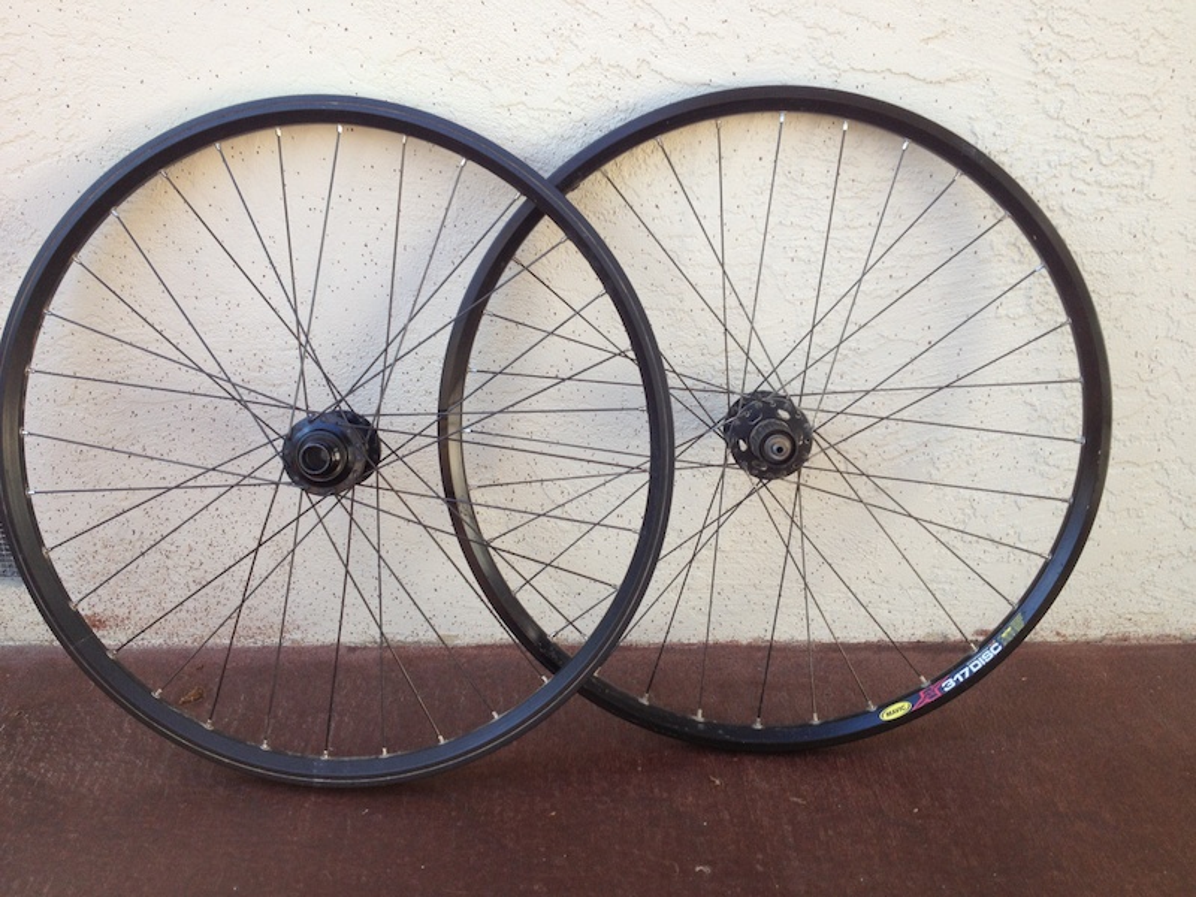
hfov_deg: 52.6
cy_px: 448
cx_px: 598
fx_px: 1209
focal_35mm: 35
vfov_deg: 40.7
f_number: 2.4
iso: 64
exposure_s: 1/164
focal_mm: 4.28
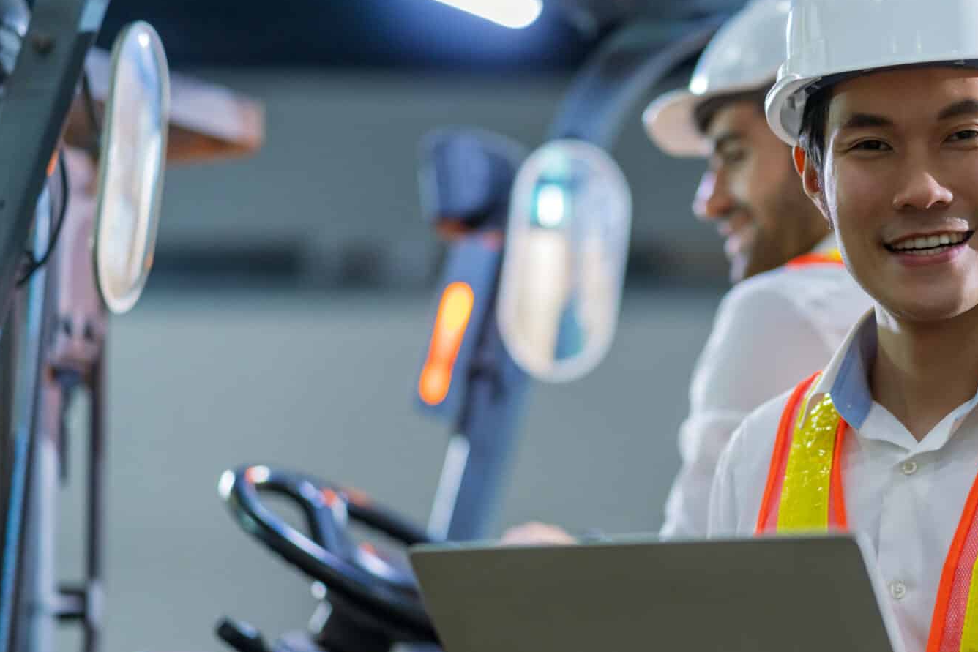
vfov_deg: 10.9
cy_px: 431
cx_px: 704
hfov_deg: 16.2
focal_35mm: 126
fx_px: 3423
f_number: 1.8
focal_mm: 85
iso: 800
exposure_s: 1/160
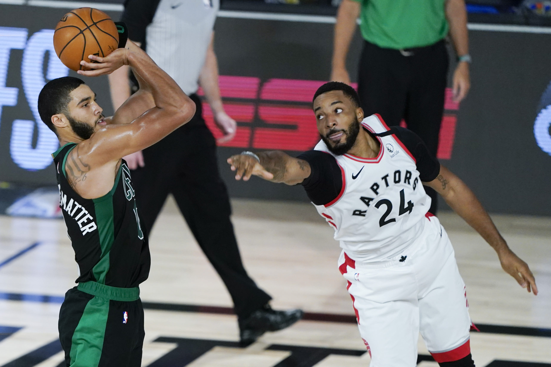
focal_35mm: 400
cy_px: 184
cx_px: 276
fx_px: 6122
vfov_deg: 3.4
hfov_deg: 5.2
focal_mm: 400
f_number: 2.8
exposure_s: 1/1600
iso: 3200
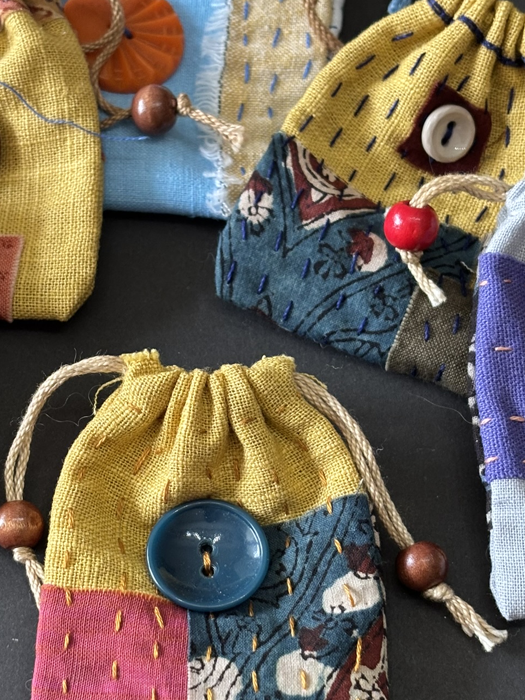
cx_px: 205
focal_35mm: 83
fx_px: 1679
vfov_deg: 23.4
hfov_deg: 17.8
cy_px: 479
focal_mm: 5.96
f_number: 1.6
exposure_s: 1/40
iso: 250
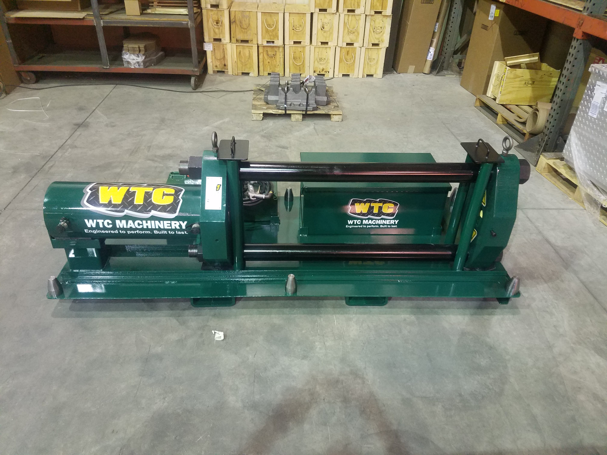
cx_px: 304
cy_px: 228
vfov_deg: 53.1
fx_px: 456
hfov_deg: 67.3
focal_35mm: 26
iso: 250
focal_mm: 4.2
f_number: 1.7
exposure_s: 1/10
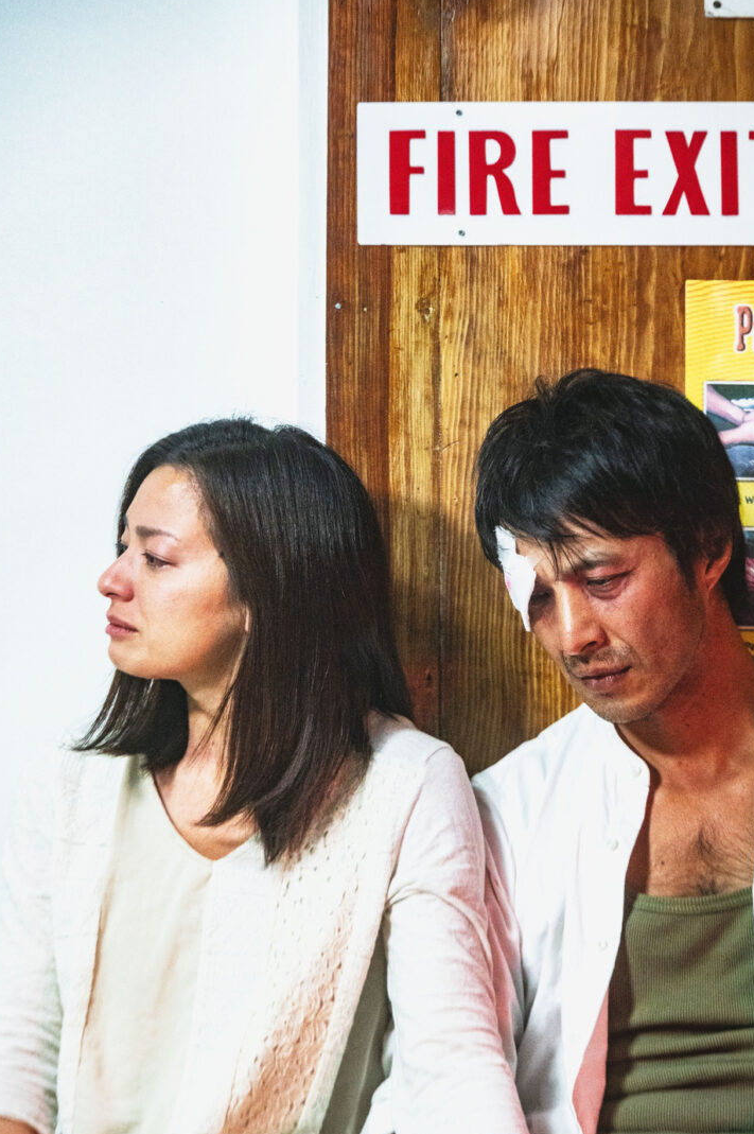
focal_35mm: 162
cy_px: 591
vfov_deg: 12.7
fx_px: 5097
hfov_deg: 8.5
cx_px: 401
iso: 6400
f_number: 5.6
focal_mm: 150
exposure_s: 1/80
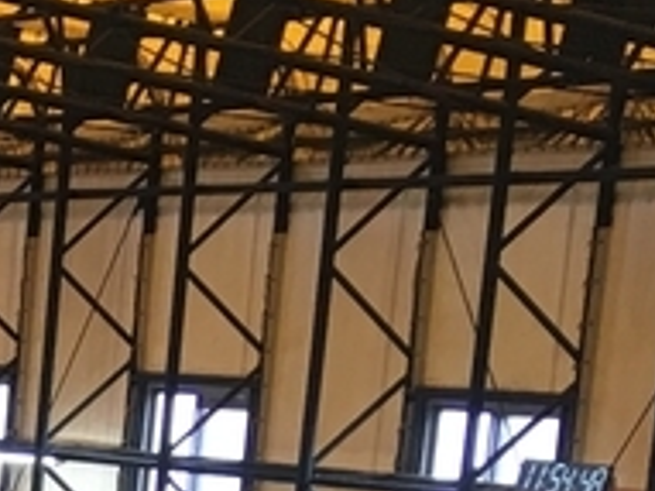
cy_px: 1363
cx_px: -1053
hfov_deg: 9.4
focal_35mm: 182
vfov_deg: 7.4
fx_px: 3442
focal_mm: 4.15
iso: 32
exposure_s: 1/15
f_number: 2.2
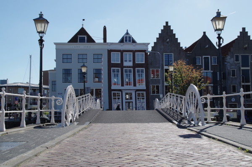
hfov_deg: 40.4
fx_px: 342
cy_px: 84
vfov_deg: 27.4
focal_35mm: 49
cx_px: 126
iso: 200
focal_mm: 33
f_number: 5.6
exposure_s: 1/640
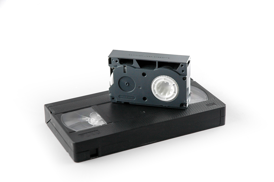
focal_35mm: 105
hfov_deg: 19.5
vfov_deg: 13.0
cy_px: 91
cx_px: 137
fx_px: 798
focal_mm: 70
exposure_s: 1/125
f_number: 5
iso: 500
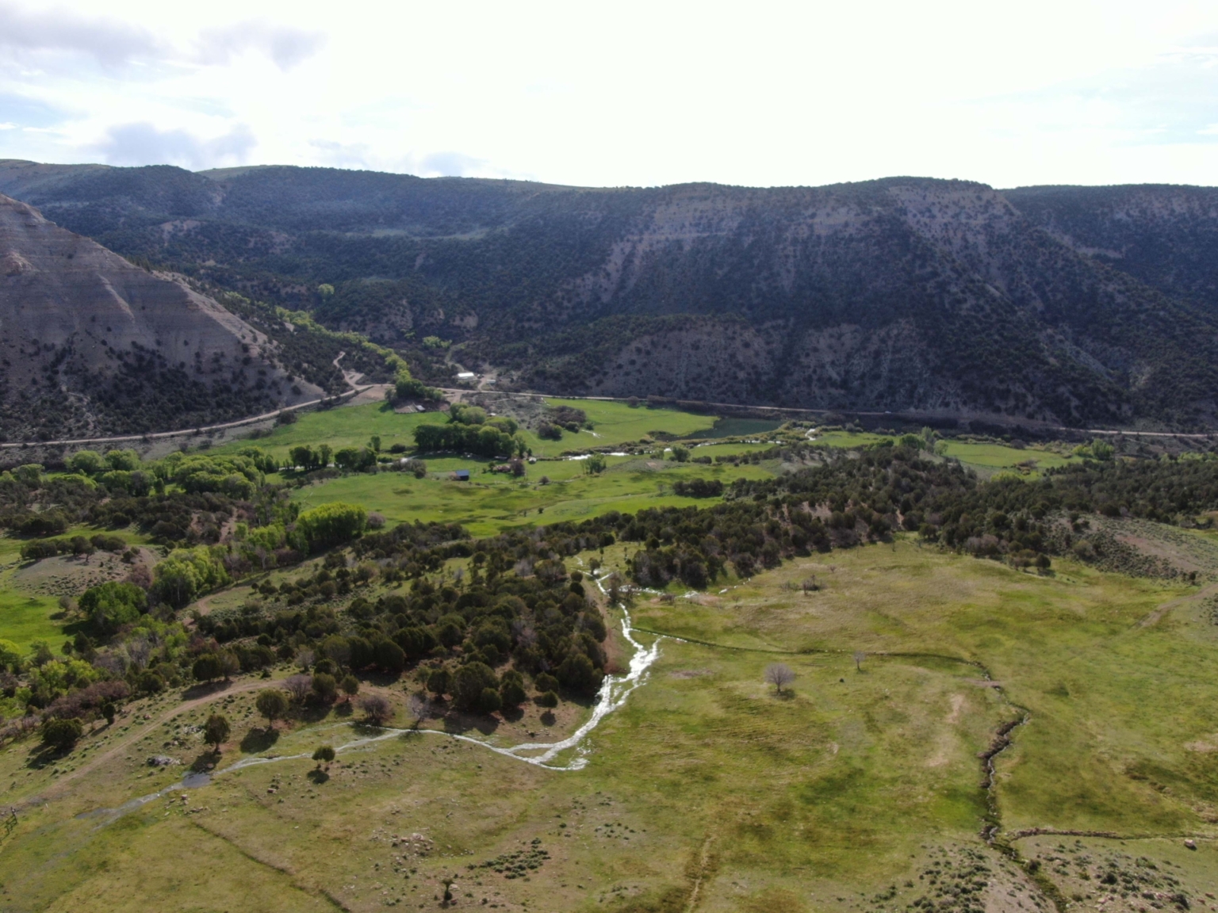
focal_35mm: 24
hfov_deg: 71.6
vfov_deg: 56.8
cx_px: 609
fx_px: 844
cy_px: 456
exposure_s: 1/1000
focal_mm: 4.39
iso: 100
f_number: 2.8
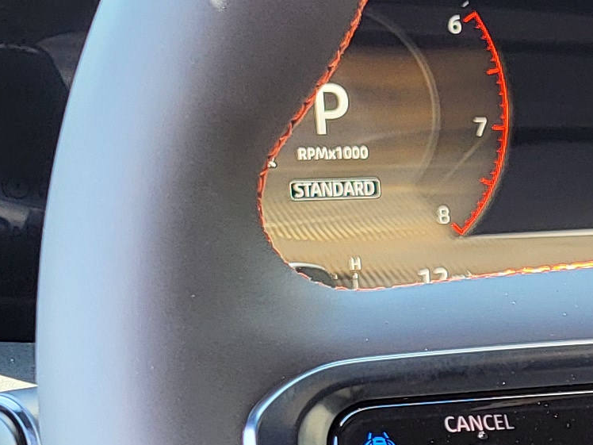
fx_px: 2381
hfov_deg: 12.5
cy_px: 822
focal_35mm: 139
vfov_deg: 10.0
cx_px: 1188
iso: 50
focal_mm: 5.4
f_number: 1.8
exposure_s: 1/120
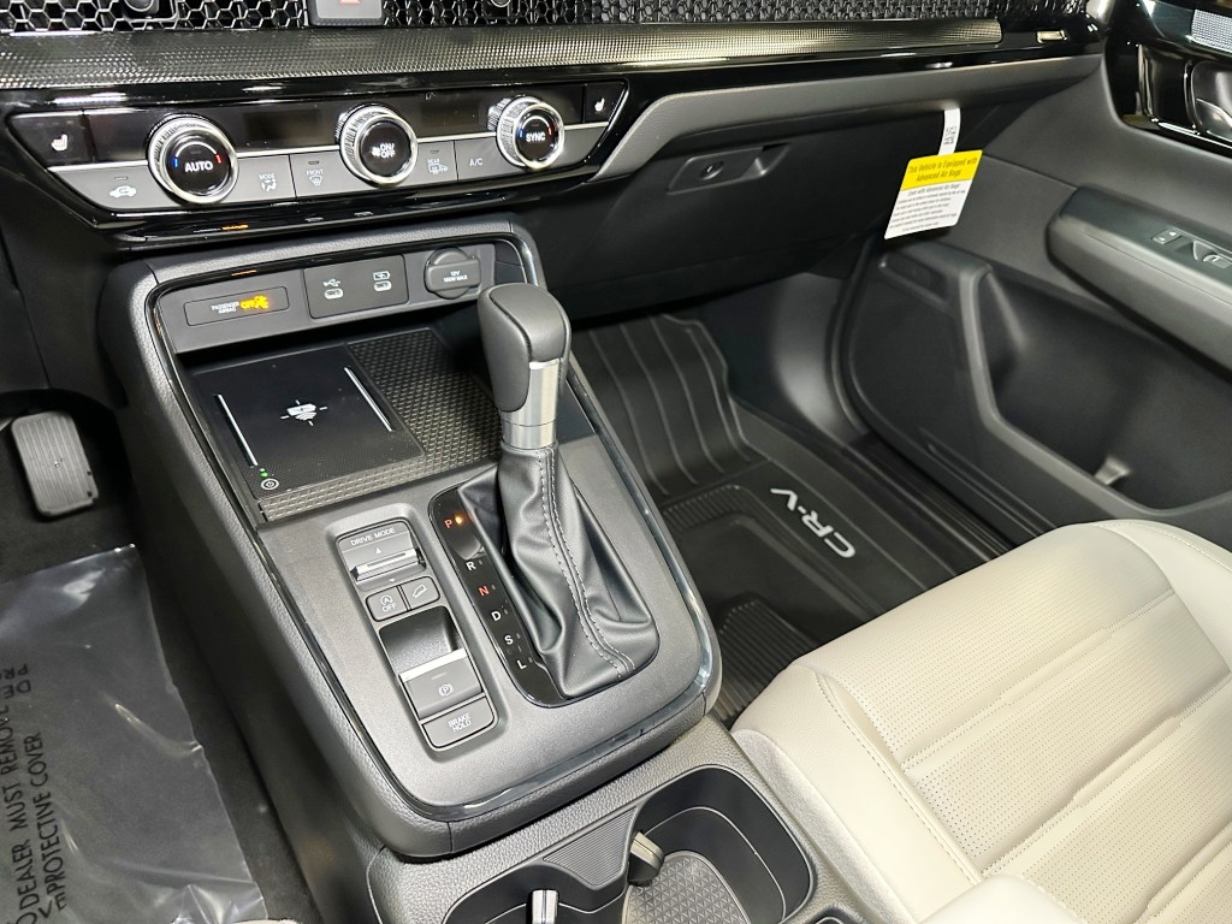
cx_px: 616
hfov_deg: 71.6
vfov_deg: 56.8
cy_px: 462
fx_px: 854
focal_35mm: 24
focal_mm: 6.86
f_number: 1.78
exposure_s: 1/40
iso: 1000
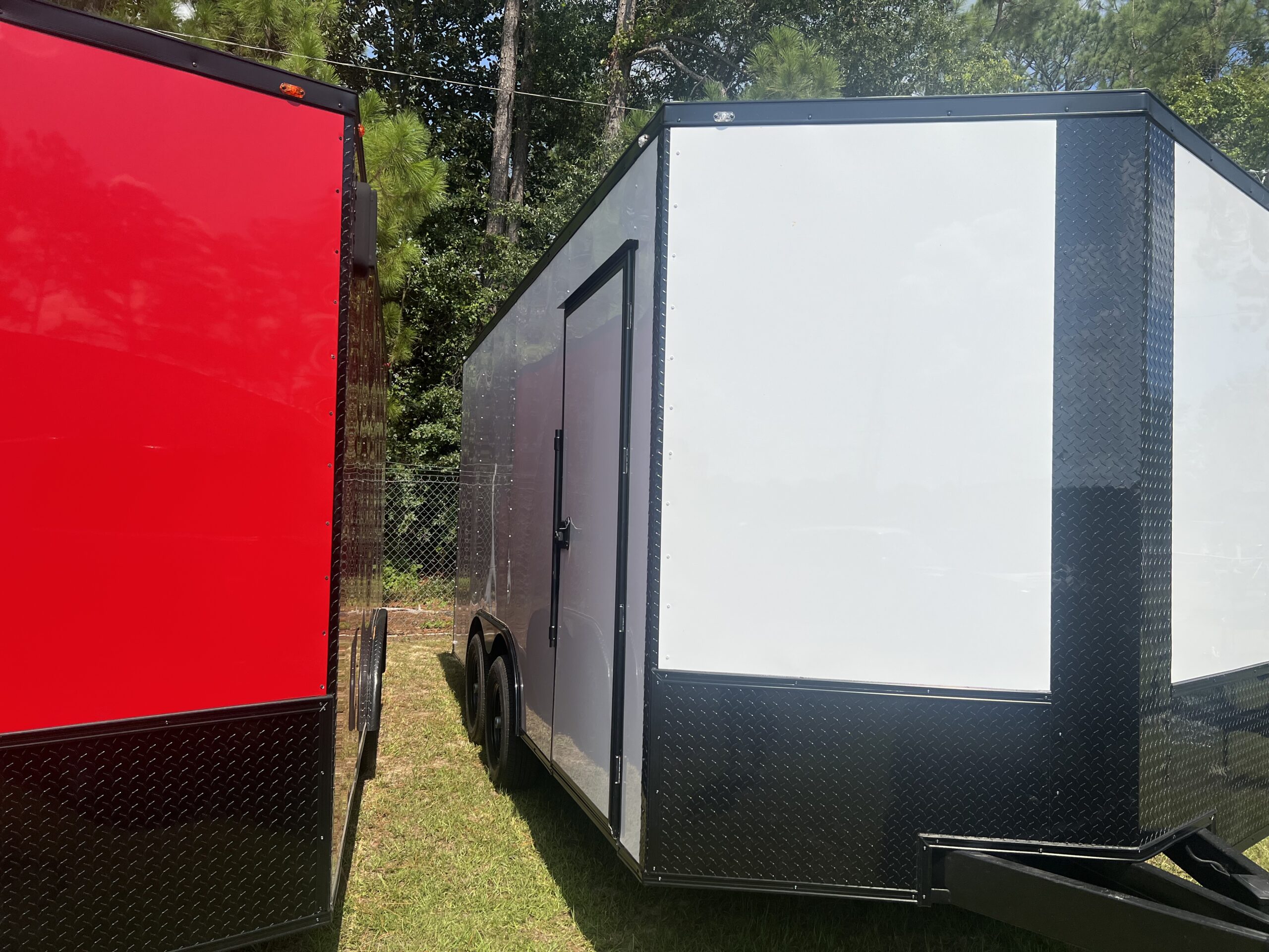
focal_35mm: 26
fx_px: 953
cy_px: 476
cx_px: 634
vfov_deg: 53.1
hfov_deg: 67.3
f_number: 1.5
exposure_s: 1/7463
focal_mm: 5.7
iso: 50
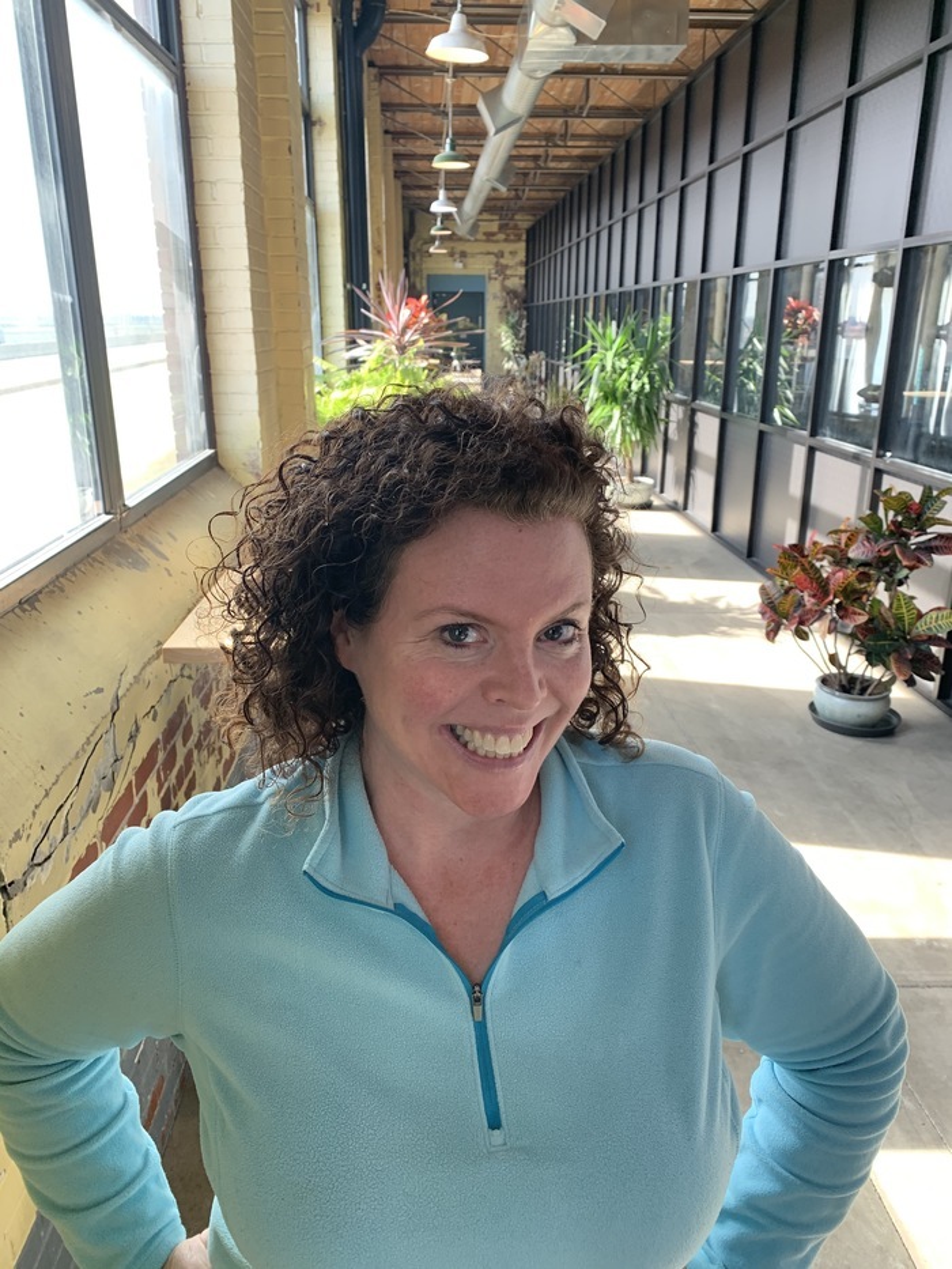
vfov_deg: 67.3
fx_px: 953
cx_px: 476
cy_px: 634
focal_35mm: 26
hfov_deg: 53.1
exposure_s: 1/101
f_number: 1.8
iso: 100
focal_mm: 4.25
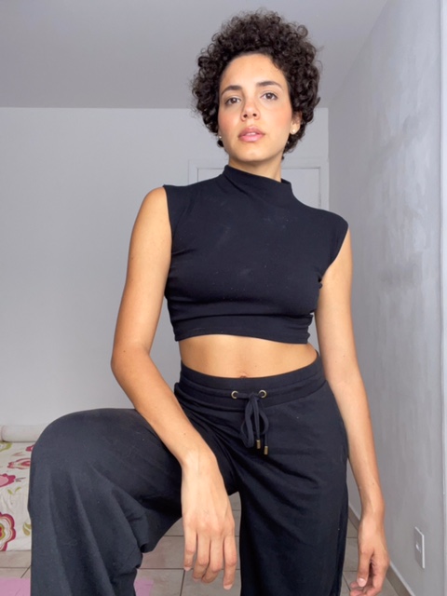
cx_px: 224
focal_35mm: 30
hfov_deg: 46.8
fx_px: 517
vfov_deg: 60.0
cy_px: 298
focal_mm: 2.71
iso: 50
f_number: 2.2
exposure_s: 1/121
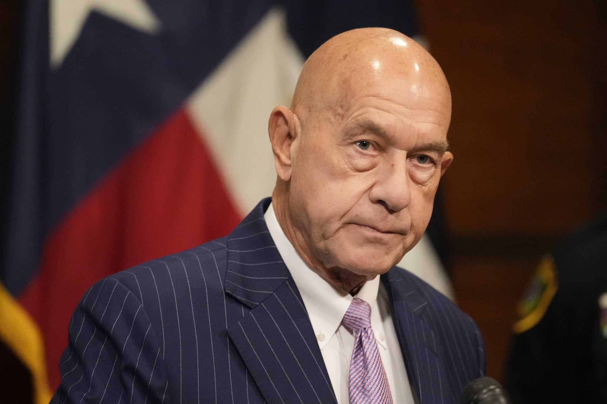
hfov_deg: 6.9
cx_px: 304
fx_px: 5058
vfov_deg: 4.6
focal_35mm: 300
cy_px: 202
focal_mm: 200
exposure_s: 1/500
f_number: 2.8
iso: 8000
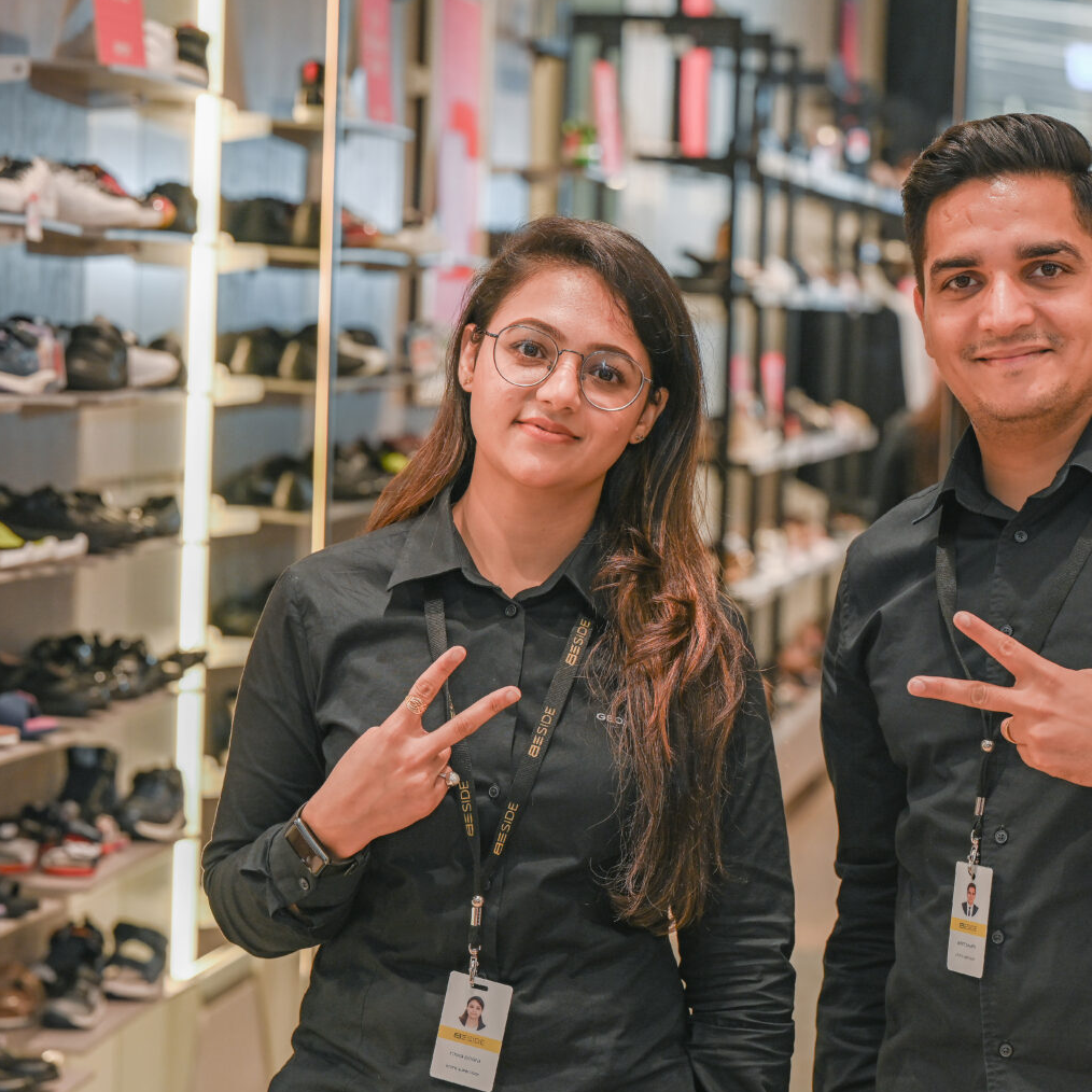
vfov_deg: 15.6
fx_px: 3997
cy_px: 547
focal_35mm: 112
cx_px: 765
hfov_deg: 15.5
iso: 400
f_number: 4.5
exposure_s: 1/200
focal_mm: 87
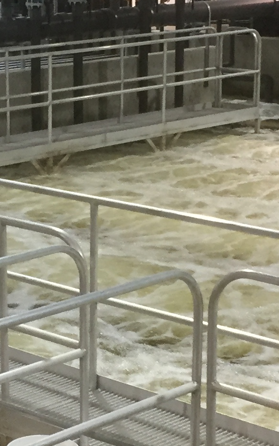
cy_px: 244
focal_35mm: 108
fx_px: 1313
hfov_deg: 12.0
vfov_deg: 19.3
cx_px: 0
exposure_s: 1/30
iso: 125
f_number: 2.2
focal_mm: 4.15
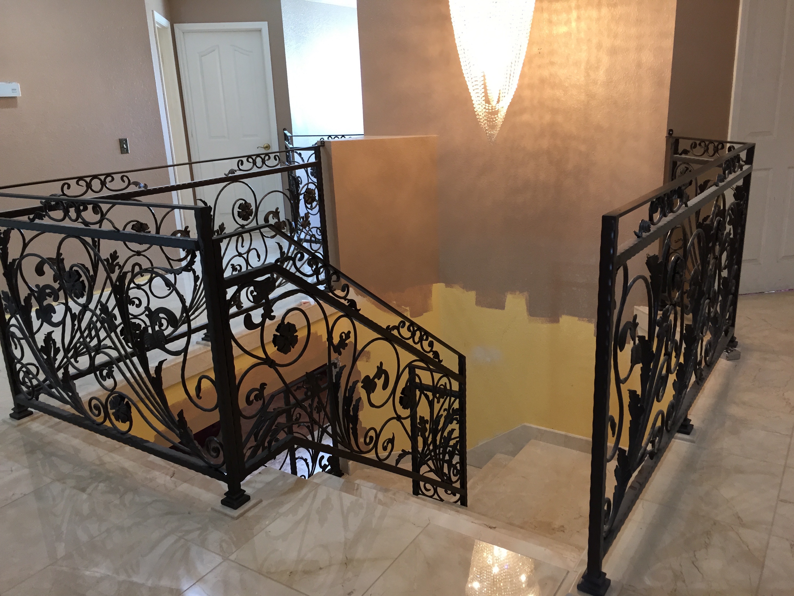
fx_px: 665
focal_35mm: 29
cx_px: 397
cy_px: 298
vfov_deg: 48.2
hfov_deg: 61.7
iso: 100
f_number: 2.2
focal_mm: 4.15
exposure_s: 1/30
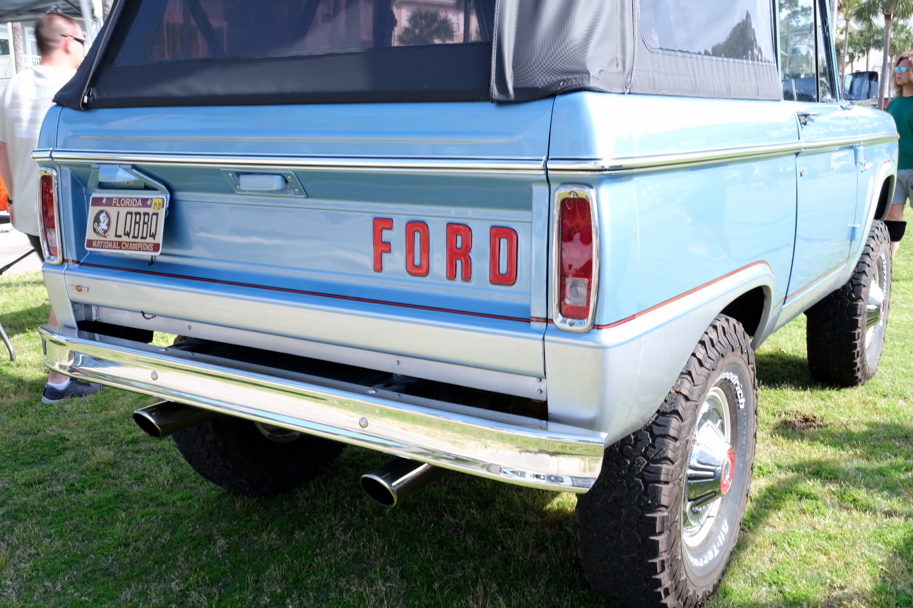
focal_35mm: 35
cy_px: 304
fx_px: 888
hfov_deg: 54.4
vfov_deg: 37.9
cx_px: 456
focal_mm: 23
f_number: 16
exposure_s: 1/34
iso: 400
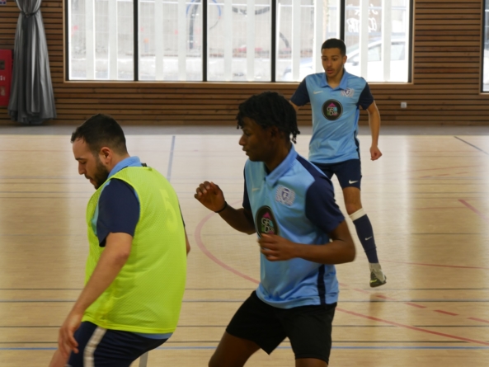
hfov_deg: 16.1
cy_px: 184
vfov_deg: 12.2
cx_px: 244
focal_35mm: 122
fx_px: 1724
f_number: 5.2
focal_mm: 61
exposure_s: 1/160
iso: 800
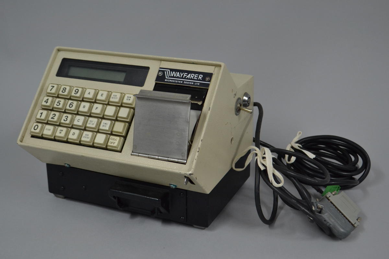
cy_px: 130
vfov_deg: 25.1
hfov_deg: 36.9
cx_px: 194
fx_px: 583
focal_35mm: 54
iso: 720
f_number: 5
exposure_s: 1/60
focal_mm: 36
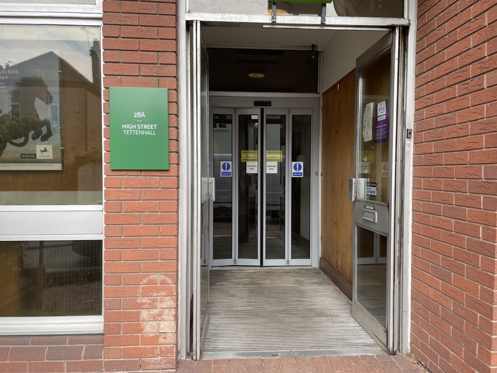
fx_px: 373
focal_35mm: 26
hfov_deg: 67.3
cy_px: 186
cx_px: 248
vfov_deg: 53.1
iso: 32
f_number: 1.6
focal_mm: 4.2
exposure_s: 1/812
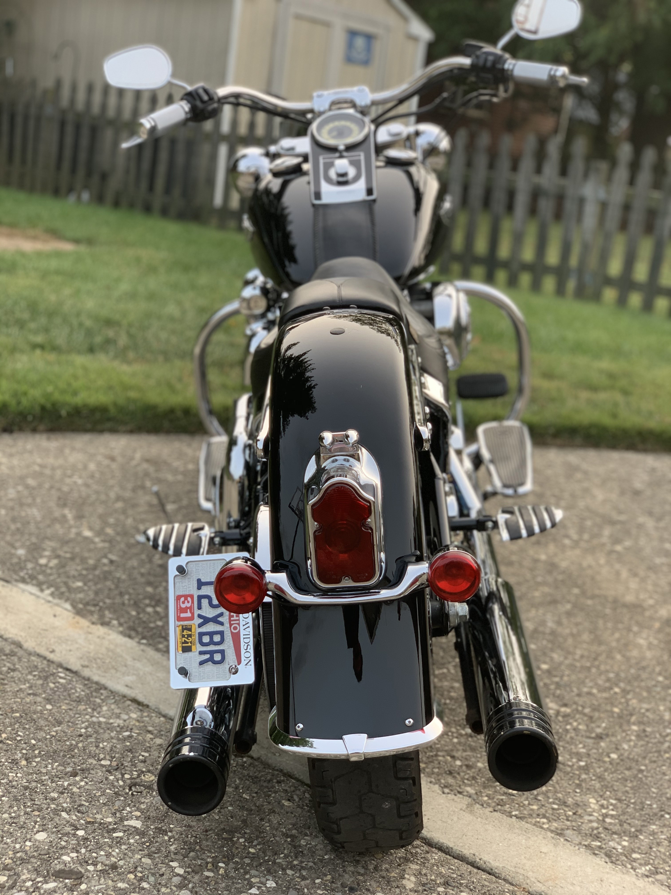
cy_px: 448
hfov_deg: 28.0
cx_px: 336
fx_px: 1344
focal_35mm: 52
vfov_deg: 36.8
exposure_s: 1/122
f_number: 2.4
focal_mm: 6
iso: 32
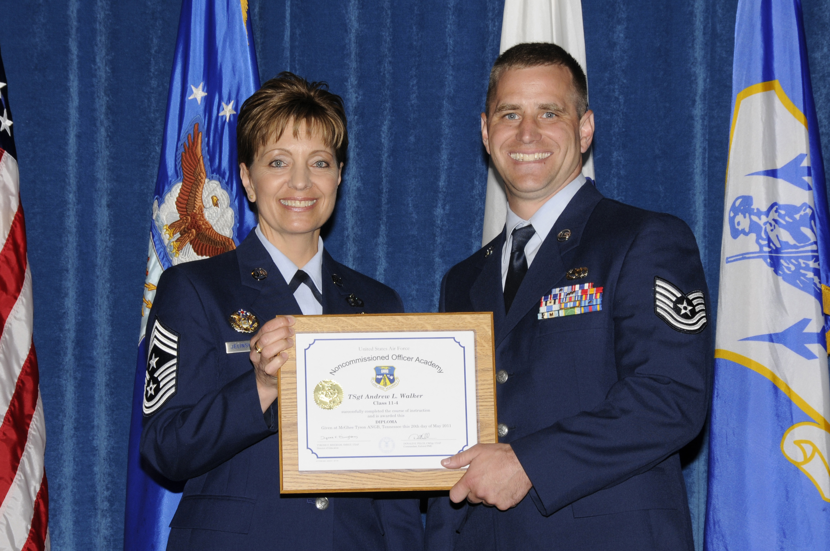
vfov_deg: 14.0
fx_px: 2245
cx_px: 415
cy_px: 276
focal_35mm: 98
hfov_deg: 20.9
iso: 200
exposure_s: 1/60
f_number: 11
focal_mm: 65
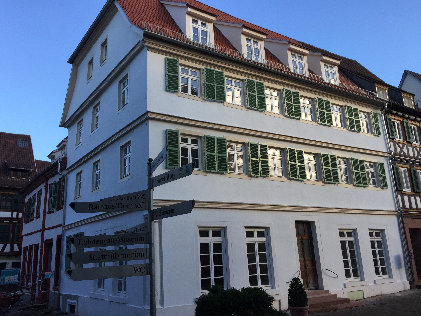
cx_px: 210
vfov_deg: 48.2
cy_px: 158
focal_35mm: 29
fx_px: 353
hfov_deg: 61.7
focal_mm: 4.15
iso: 32
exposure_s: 1/501
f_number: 2.2
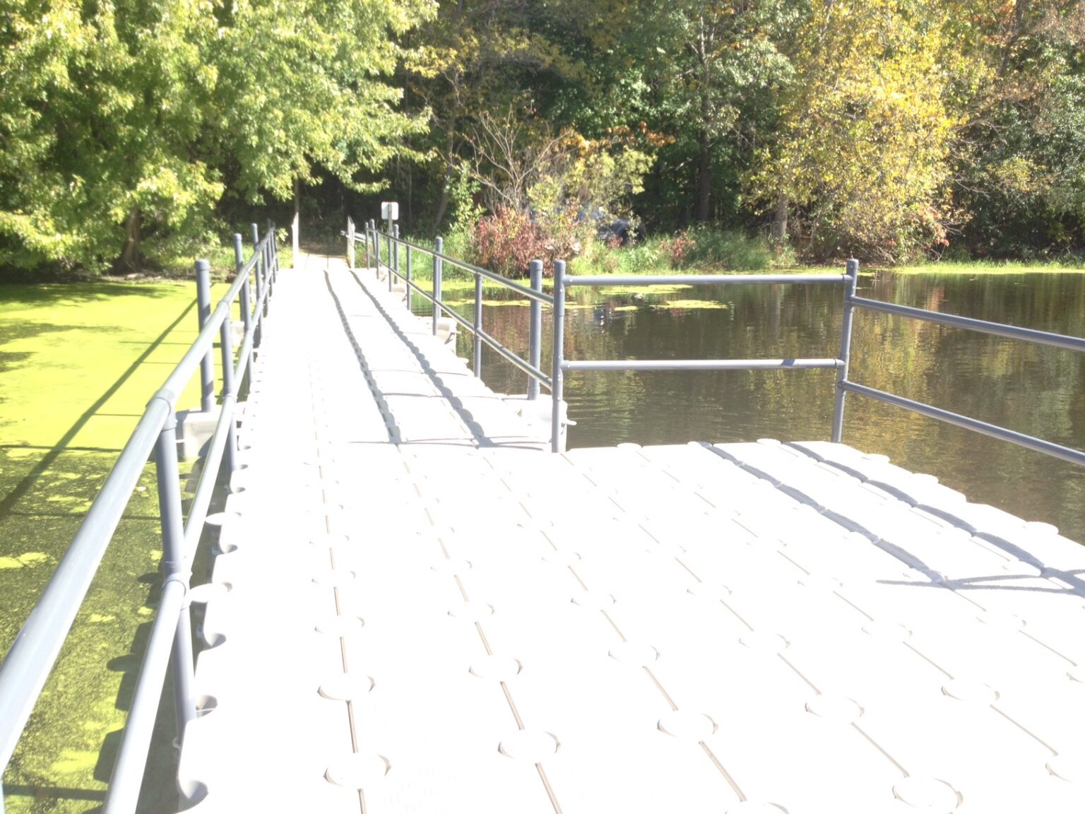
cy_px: 407
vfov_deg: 40.7
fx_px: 1097
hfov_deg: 52.6
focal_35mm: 35
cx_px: 542
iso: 50
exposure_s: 1/279
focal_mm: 4.28
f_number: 2.4
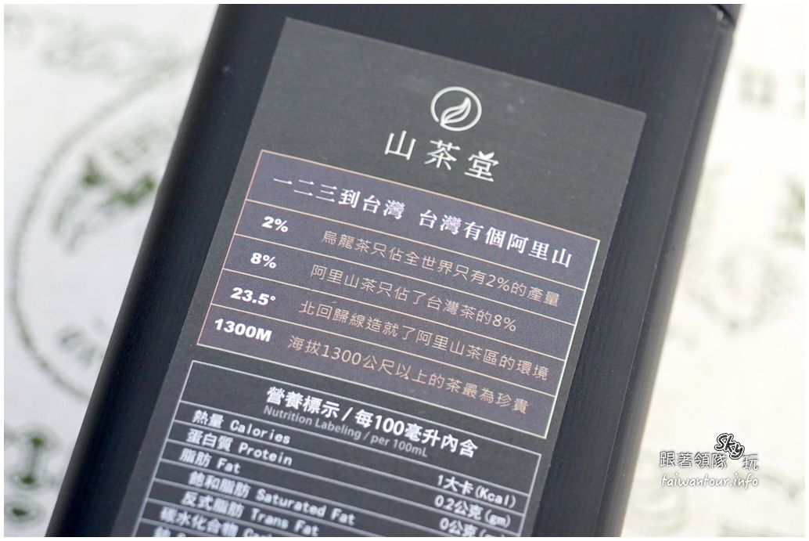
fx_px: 3171
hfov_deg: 14.5
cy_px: 270
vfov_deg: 9.7
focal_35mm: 141
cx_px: 404
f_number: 5.6
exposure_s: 1/160
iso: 1600
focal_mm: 94
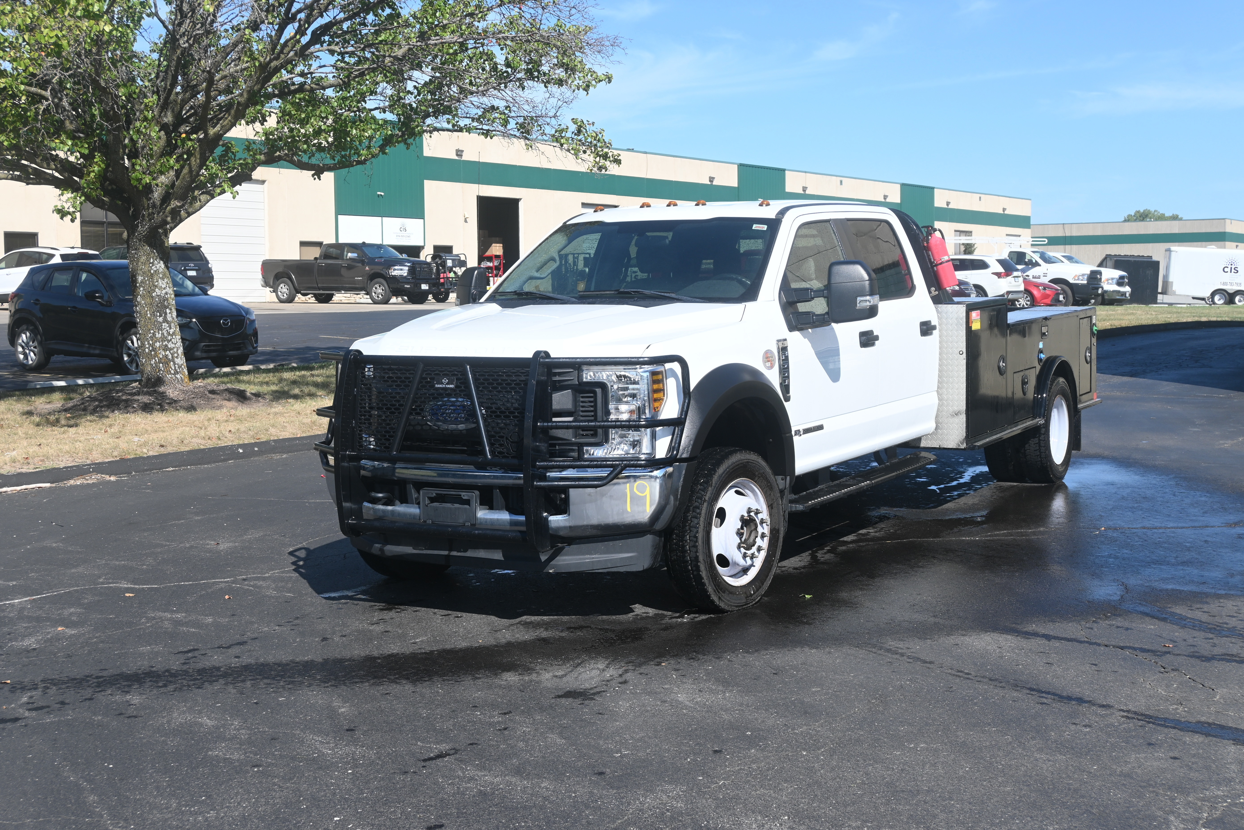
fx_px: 1581
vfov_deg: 29.4
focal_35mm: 46
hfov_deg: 43.0
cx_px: 622
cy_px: 415
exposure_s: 1/320
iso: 100
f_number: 6.3
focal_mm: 30.5
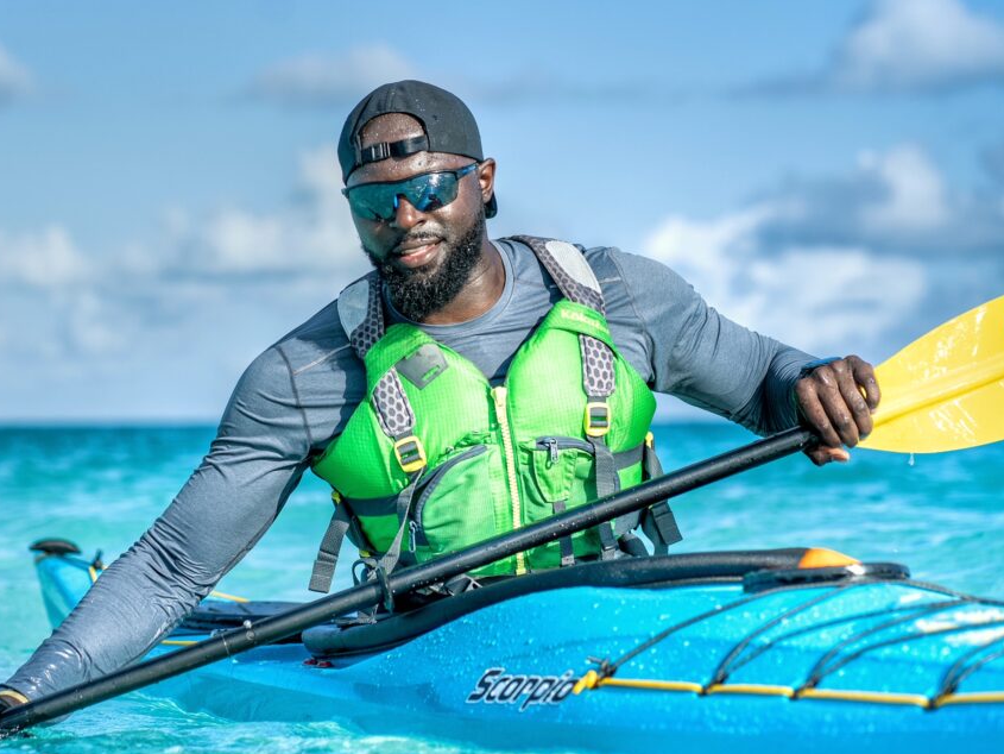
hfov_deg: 16.9
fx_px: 3365
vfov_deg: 12.8
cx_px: 359
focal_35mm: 116
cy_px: 284
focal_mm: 85
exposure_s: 1/4000
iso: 500
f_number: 3.5
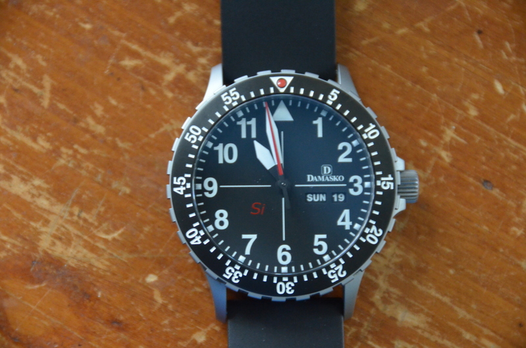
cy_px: 174
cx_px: 263
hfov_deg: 6.9
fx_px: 4375
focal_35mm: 300
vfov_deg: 4.6
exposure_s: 1/25
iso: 3200
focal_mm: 200
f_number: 5.6
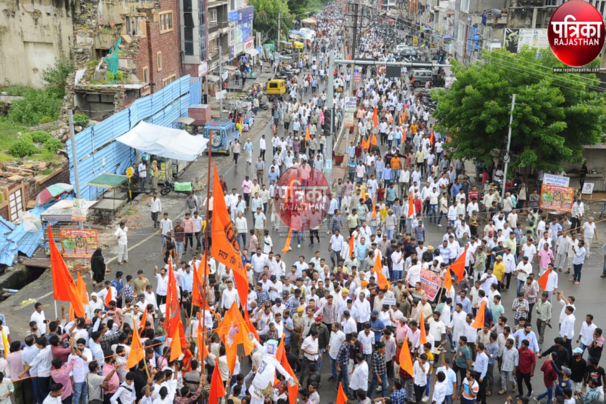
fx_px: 757
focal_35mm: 45
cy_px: 202
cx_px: 303
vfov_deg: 29.9
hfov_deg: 43.6
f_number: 5.6
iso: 250
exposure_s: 1/90
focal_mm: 30
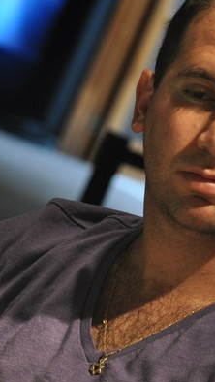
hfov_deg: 4.7
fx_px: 2622
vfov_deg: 8.3
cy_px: 229
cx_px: 50
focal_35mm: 259
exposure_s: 1/30
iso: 800
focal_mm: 72
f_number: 4.2
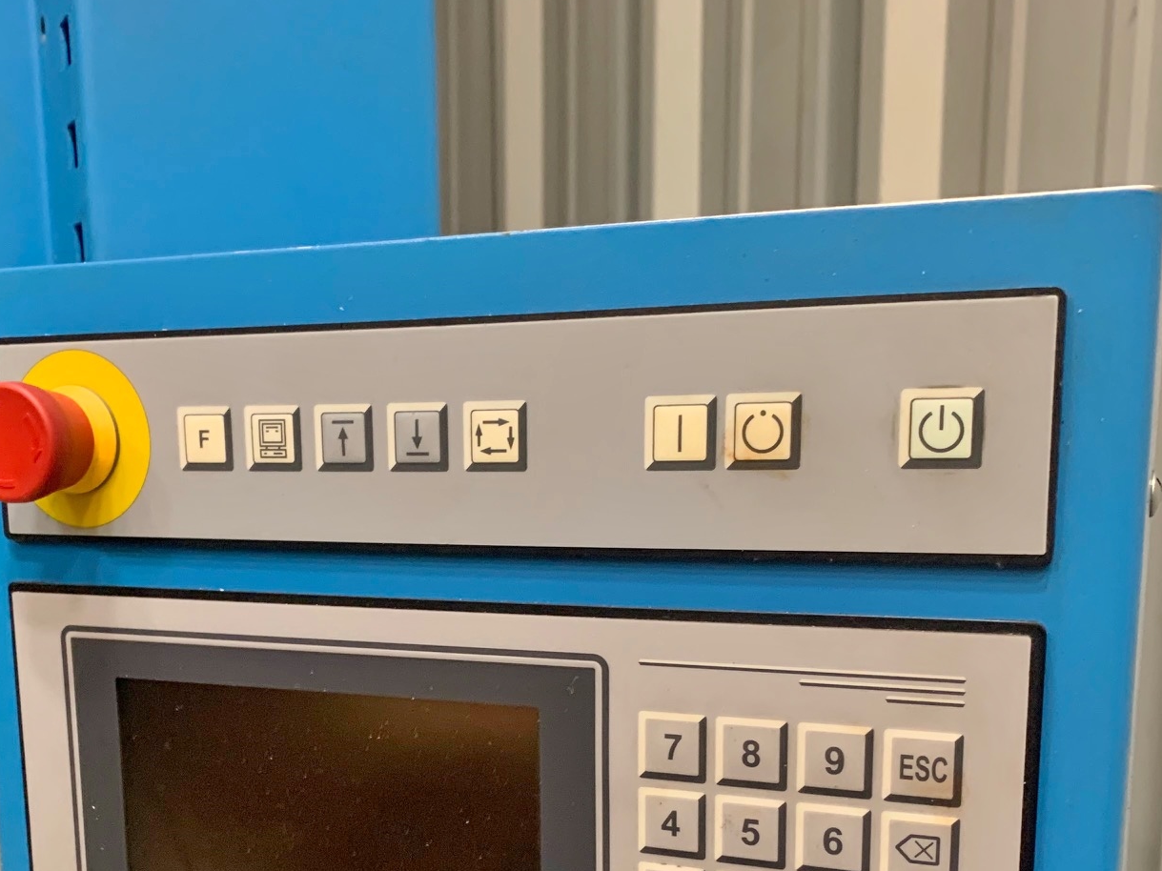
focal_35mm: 43
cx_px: 455
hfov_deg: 43.6
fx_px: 1443
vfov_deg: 32.6
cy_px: 710
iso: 400
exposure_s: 1/40
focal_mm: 4.25
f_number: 1.8
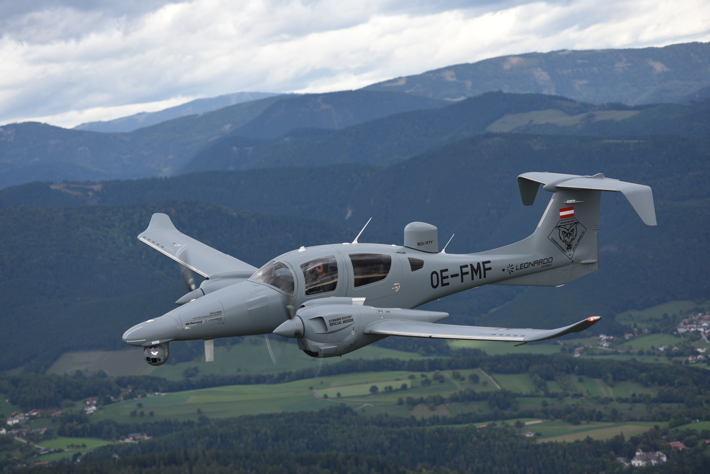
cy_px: 237
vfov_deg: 11.0
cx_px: 355
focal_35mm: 125
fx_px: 2466
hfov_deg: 16.4
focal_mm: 125
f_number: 3.2
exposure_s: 1/400
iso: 100
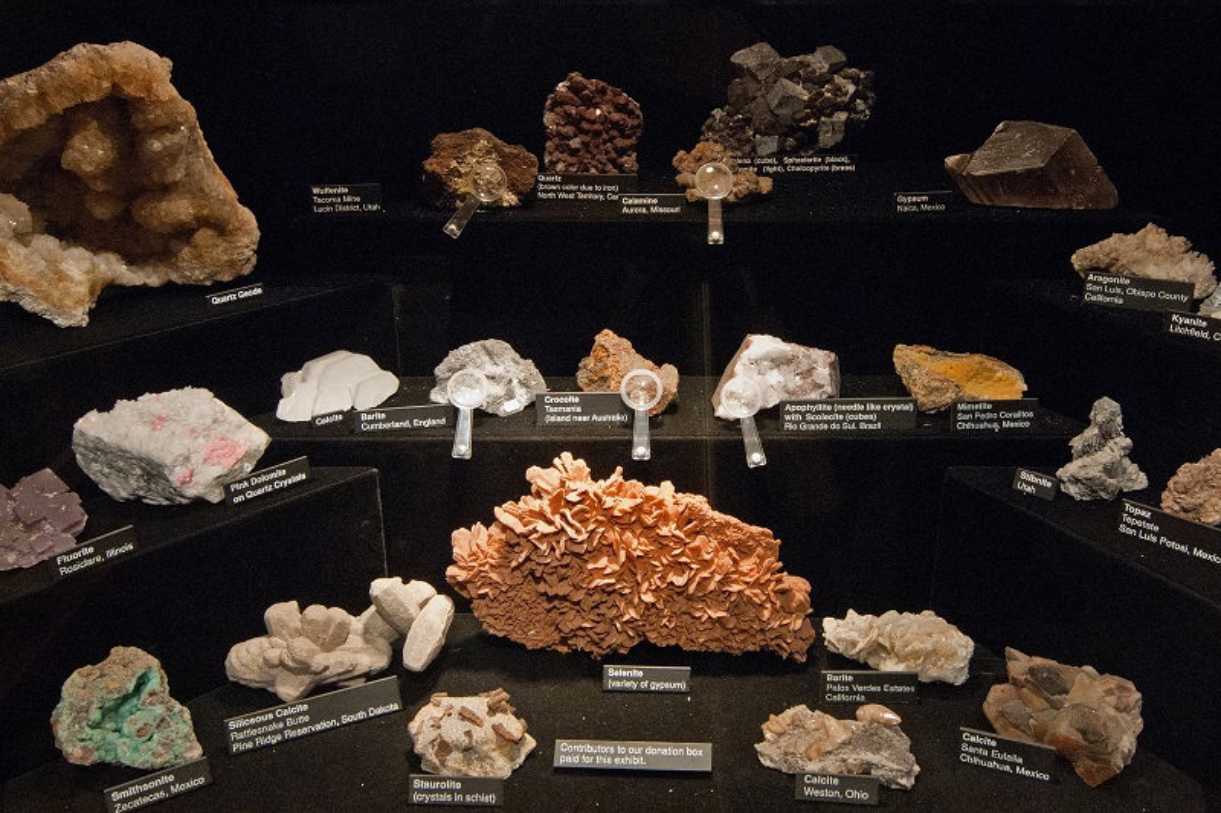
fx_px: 916
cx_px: 610
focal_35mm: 27
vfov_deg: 47.9
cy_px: 406
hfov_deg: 67.4
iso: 1250
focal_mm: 18
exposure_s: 1/20
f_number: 9
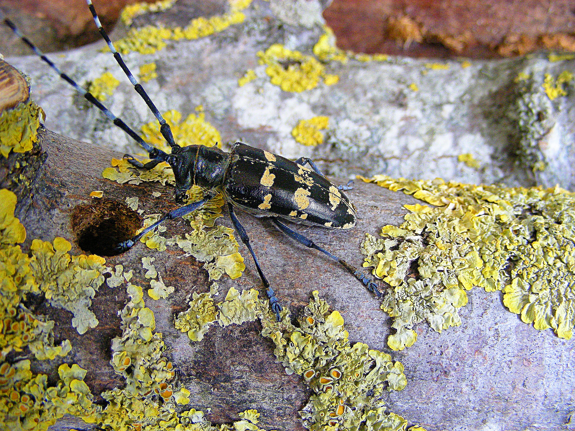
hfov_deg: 49.0
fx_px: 631
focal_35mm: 38
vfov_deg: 37.7
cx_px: 288
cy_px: 216
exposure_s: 1/16.3
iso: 200
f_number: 3.5
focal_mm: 6.3
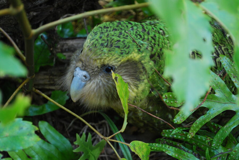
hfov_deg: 24.6
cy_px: 80
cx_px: 120
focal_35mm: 82
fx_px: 549
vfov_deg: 16.6
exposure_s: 1/30
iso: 640
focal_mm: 55
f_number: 5.6
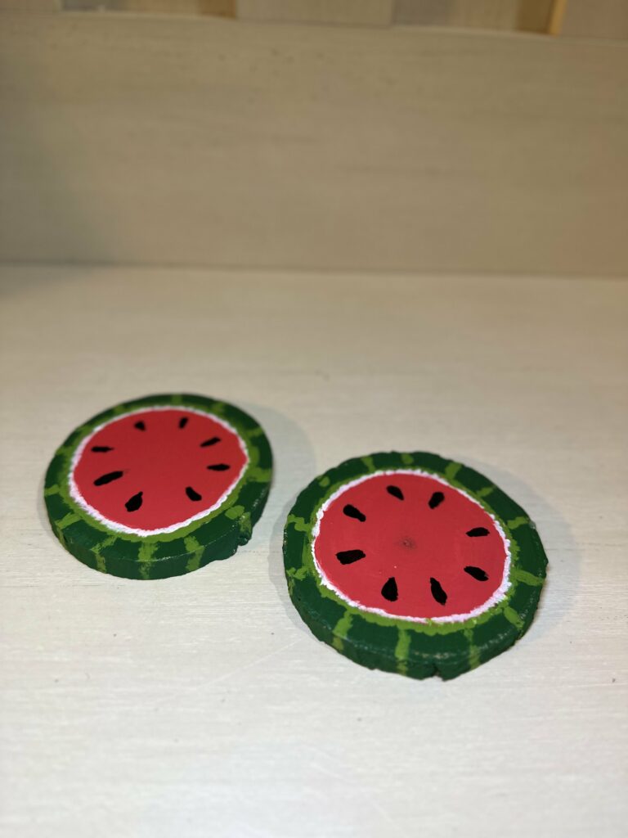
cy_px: 419
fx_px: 581
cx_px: 314
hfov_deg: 56.8
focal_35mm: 24
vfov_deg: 71.6
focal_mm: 6.86
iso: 200
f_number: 1.78
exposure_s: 1/60
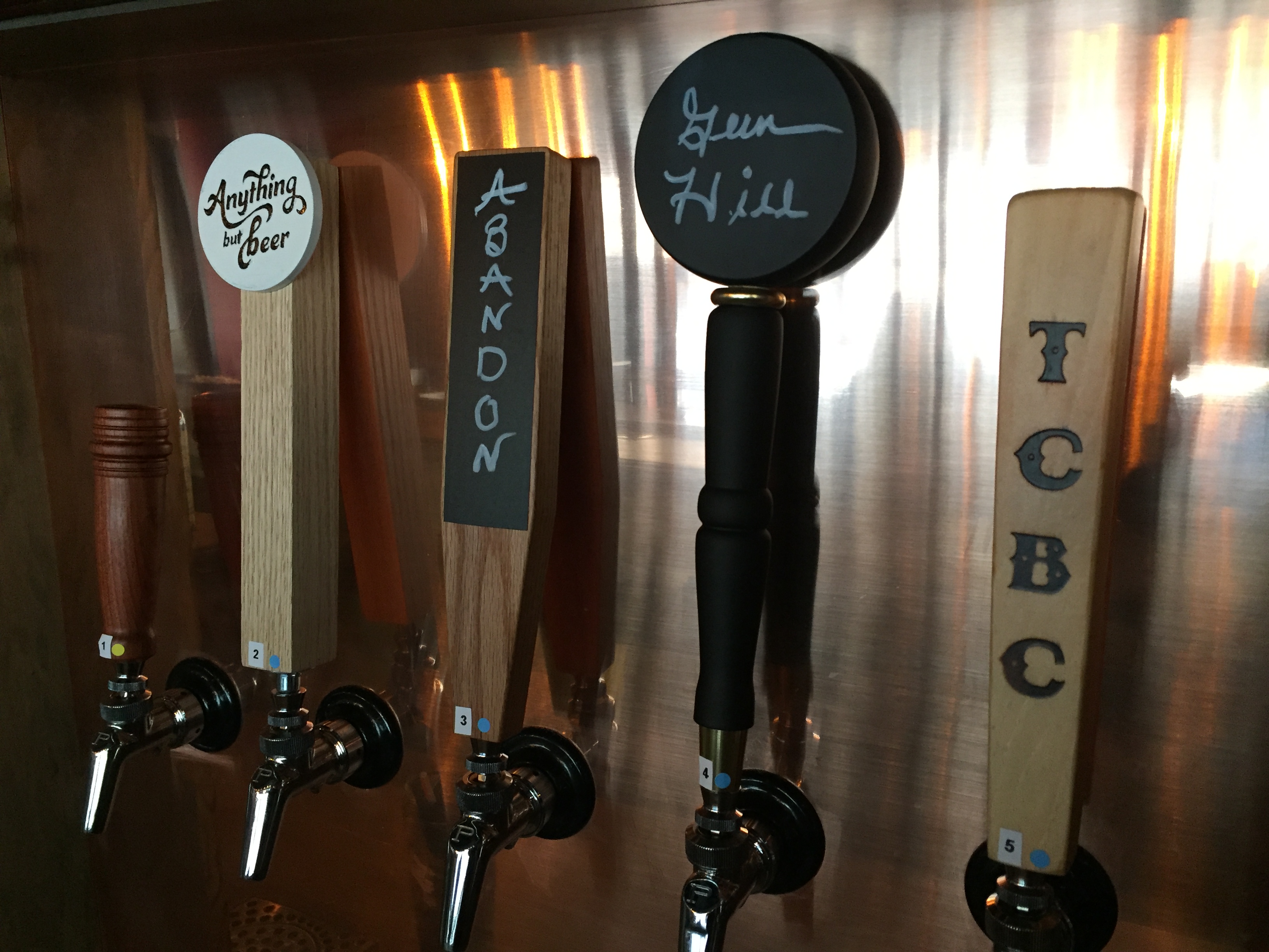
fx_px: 1063
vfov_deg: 48.2
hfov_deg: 61.7
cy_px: 476
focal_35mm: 29
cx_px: 634
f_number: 2.2
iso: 200
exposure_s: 1/30
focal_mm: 4.15
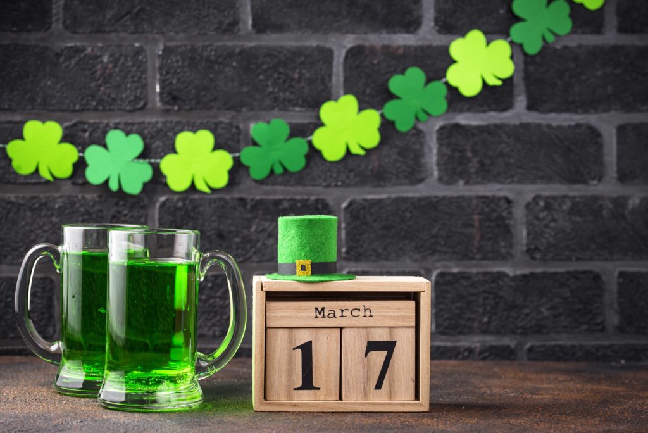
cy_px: 216
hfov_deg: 19.4
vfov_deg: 13.1
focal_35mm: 105
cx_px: 324
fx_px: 1891
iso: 100
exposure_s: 1/100
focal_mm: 105
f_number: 9
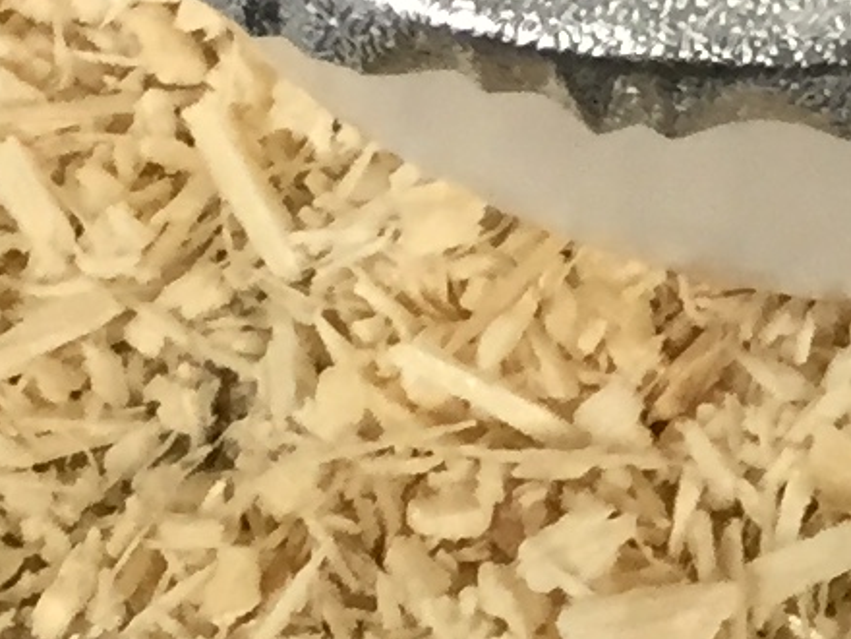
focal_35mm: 215
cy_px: -1698
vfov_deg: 6.0
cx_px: 2493
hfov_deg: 8.0
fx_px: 5286
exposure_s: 1/33
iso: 160
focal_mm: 4.15
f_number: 2.2
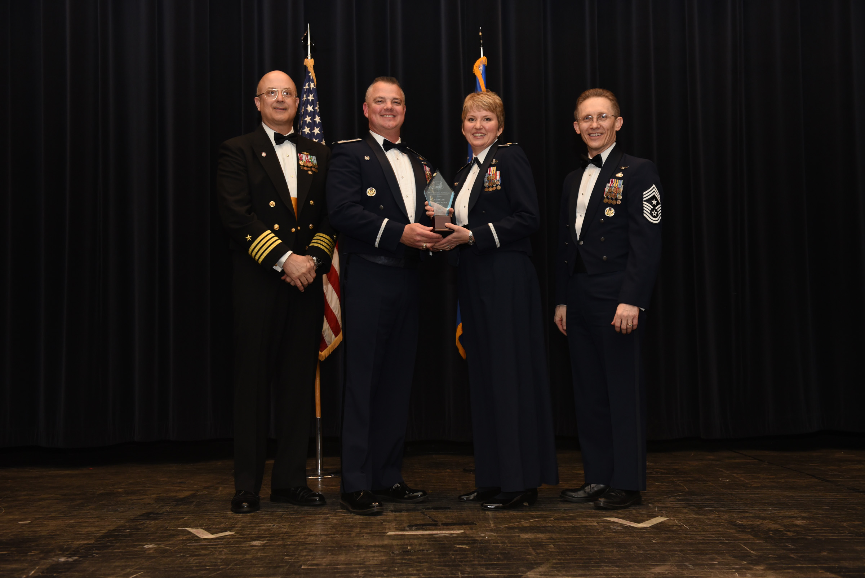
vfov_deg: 31.9
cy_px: 289
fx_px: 1009
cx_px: 432
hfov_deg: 46.4
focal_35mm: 42
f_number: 5
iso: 1250
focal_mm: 42
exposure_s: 1/40
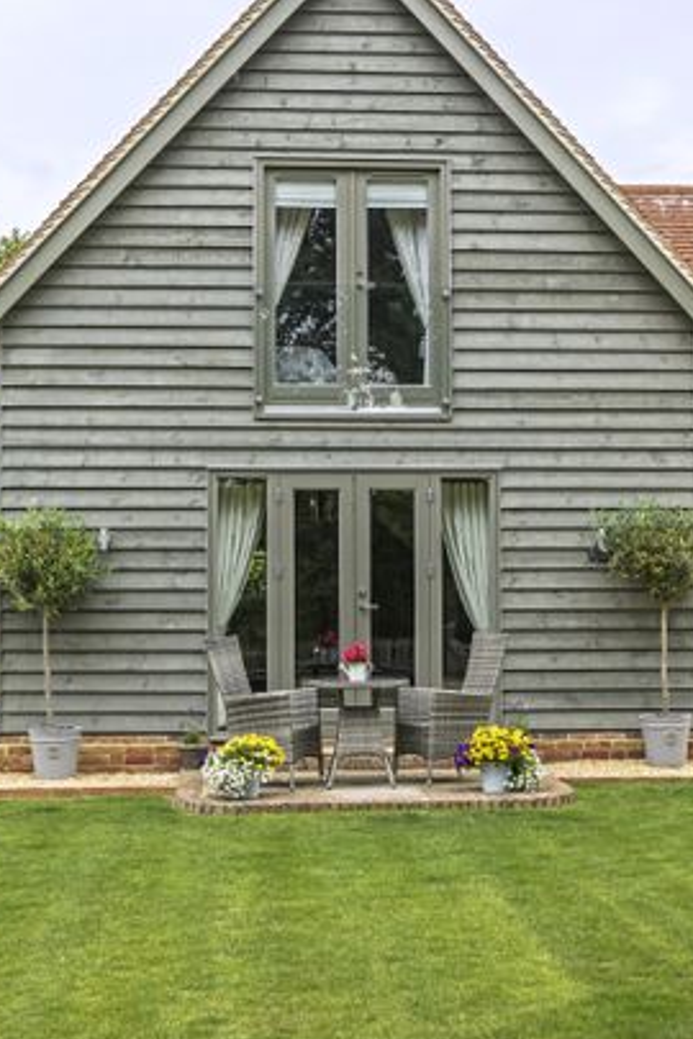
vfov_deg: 33.4
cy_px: 482
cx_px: 382
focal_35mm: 60
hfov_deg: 22.6
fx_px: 1732
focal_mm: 45
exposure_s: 1/640
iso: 320
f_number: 8
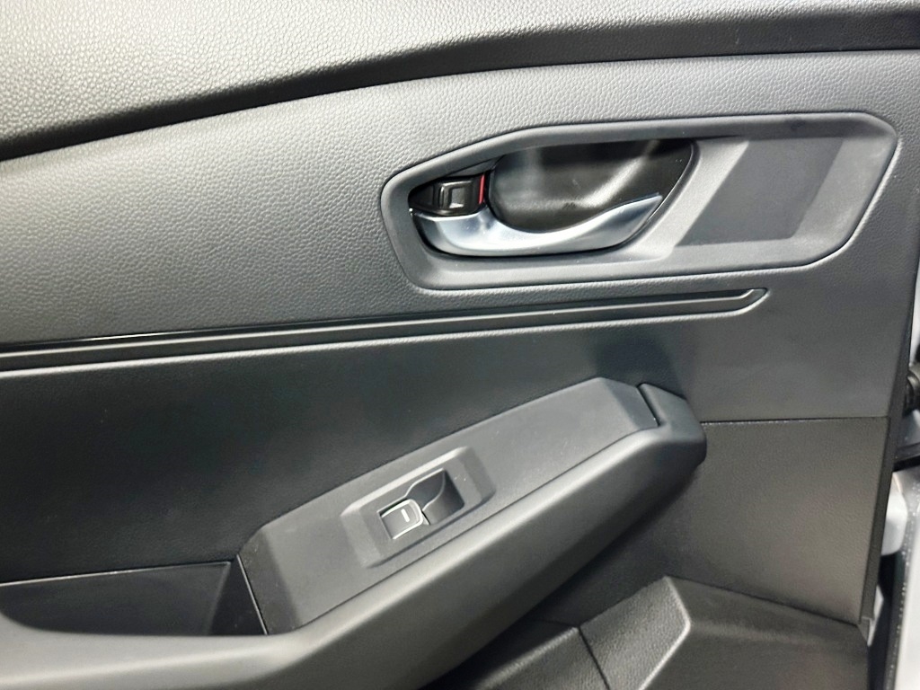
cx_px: 460
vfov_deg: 30.3
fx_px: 1276
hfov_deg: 39.7
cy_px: 345
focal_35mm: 48
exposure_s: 1/30
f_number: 1.78
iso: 640
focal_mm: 6.86
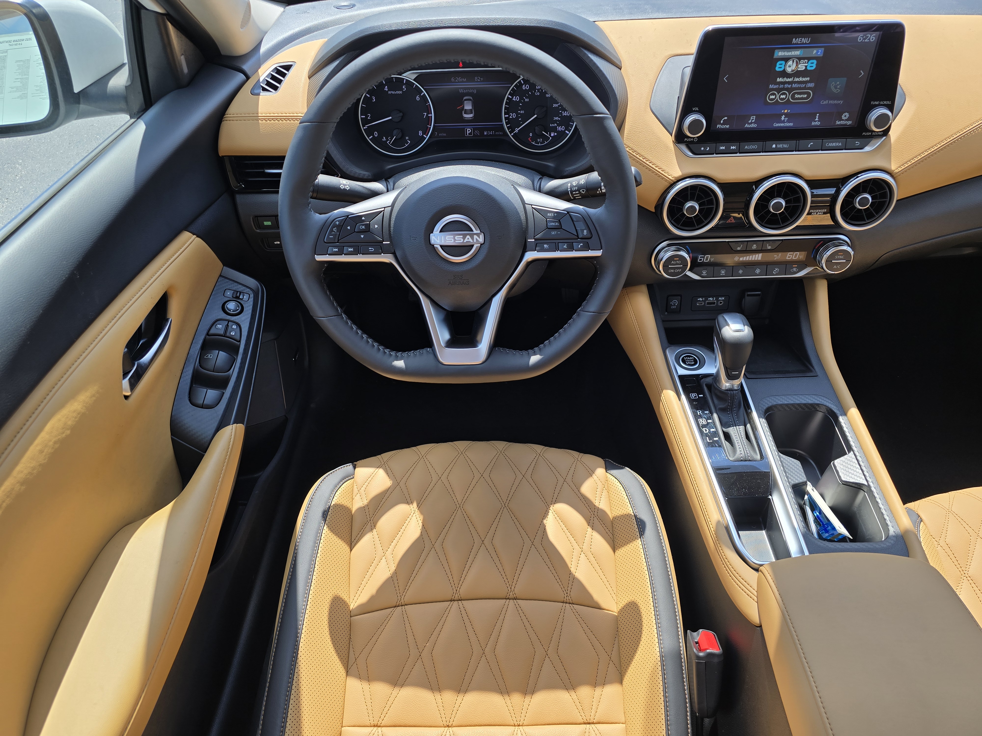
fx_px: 652
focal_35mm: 23
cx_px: 491
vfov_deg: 58.9
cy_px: 368
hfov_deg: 73.9
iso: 12
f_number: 1.7
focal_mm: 6.3
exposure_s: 1/232
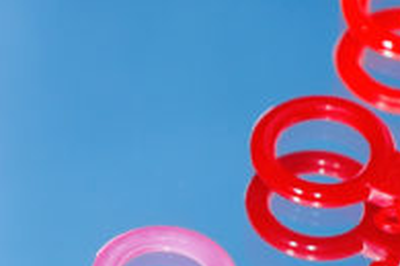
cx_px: -363
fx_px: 5122
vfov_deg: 3.0
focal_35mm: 461
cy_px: 43
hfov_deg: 4.4
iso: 100
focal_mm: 50
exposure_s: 1/125
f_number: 4.5
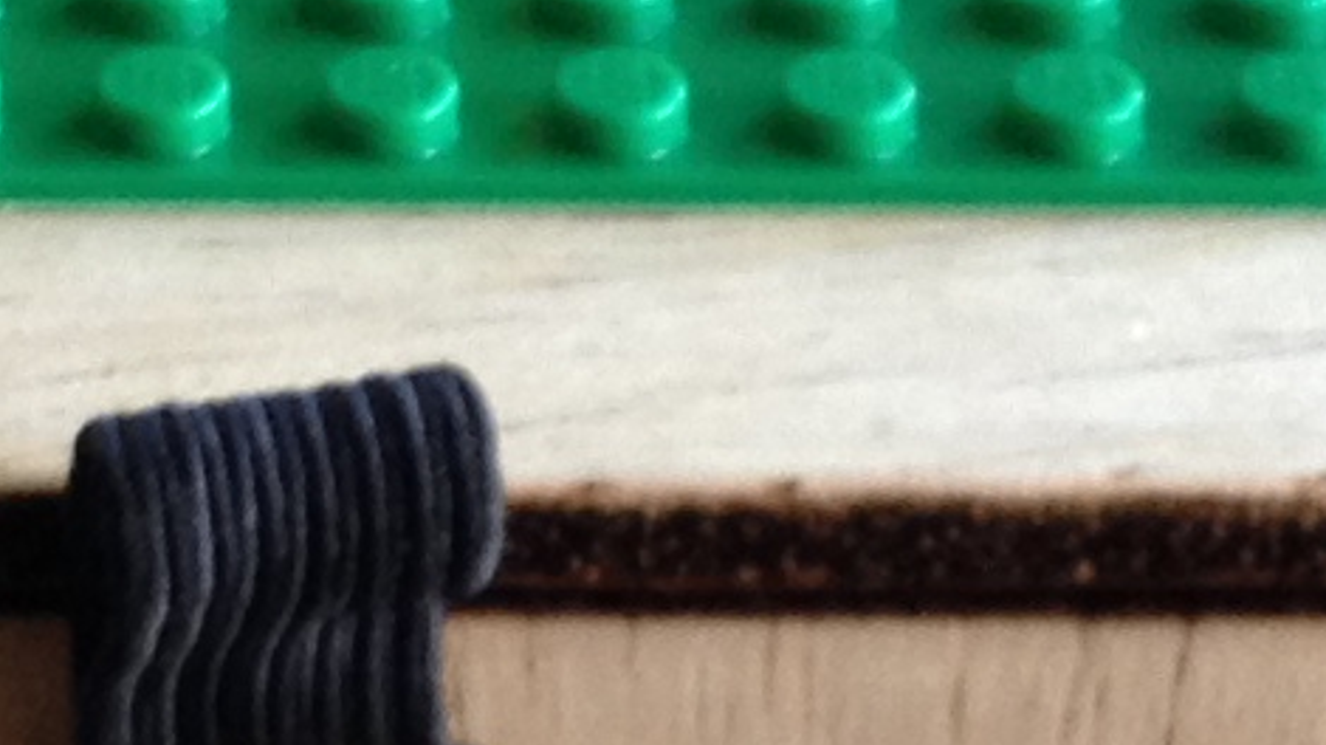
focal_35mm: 265
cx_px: 102
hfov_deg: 8.1
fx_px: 9314
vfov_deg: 4.6
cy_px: 11
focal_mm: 4.28
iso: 100
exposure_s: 1/20
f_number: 2.4
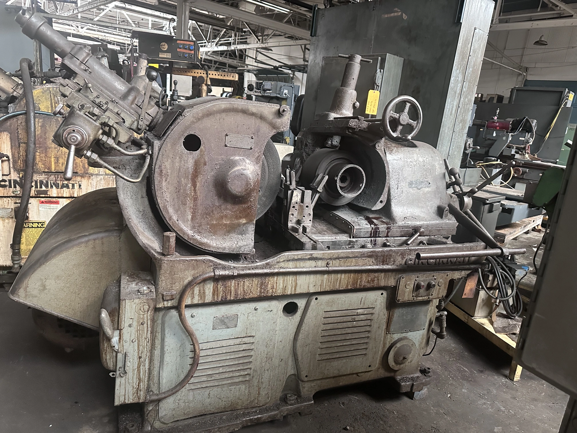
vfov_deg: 56.8
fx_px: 400
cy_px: 216
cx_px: 288
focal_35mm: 24
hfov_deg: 71.6
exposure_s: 1/59
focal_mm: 6.86
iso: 1000
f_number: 1.78
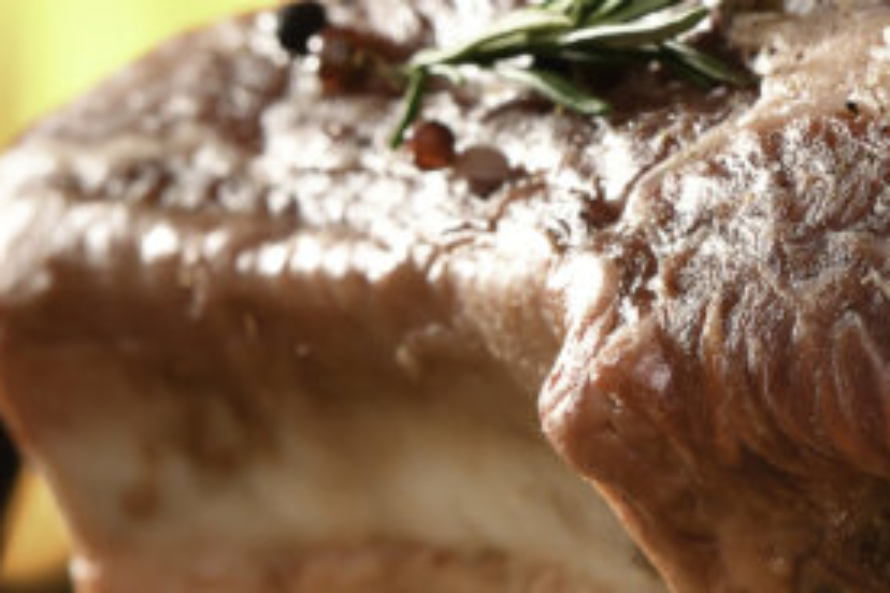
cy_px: 206
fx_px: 14461
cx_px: 1558
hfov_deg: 3.5
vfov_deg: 2.4
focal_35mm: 585
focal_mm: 105
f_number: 5.6
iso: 100
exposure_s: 1/50
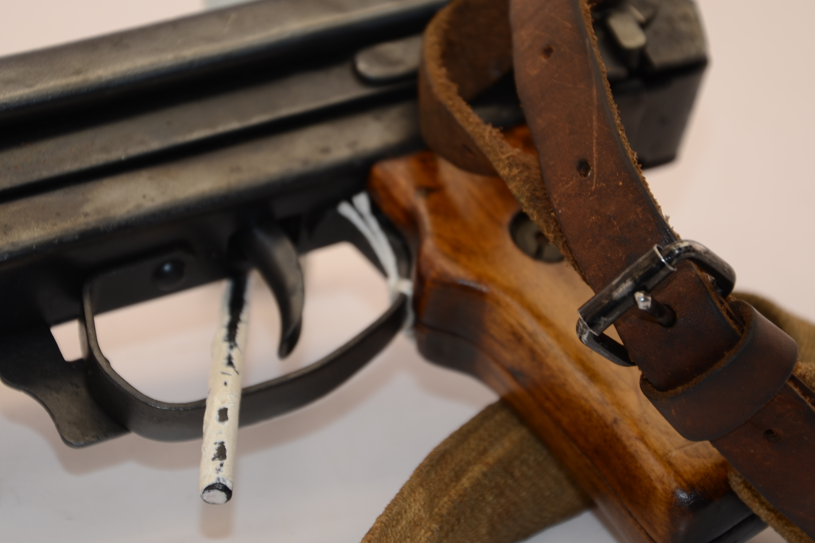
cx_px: 391
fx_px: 4075
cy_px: 214
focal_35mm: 180
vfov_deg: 7.6
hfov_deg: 11.4
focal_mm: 90
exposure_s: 1/80
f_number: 5.6
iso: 100
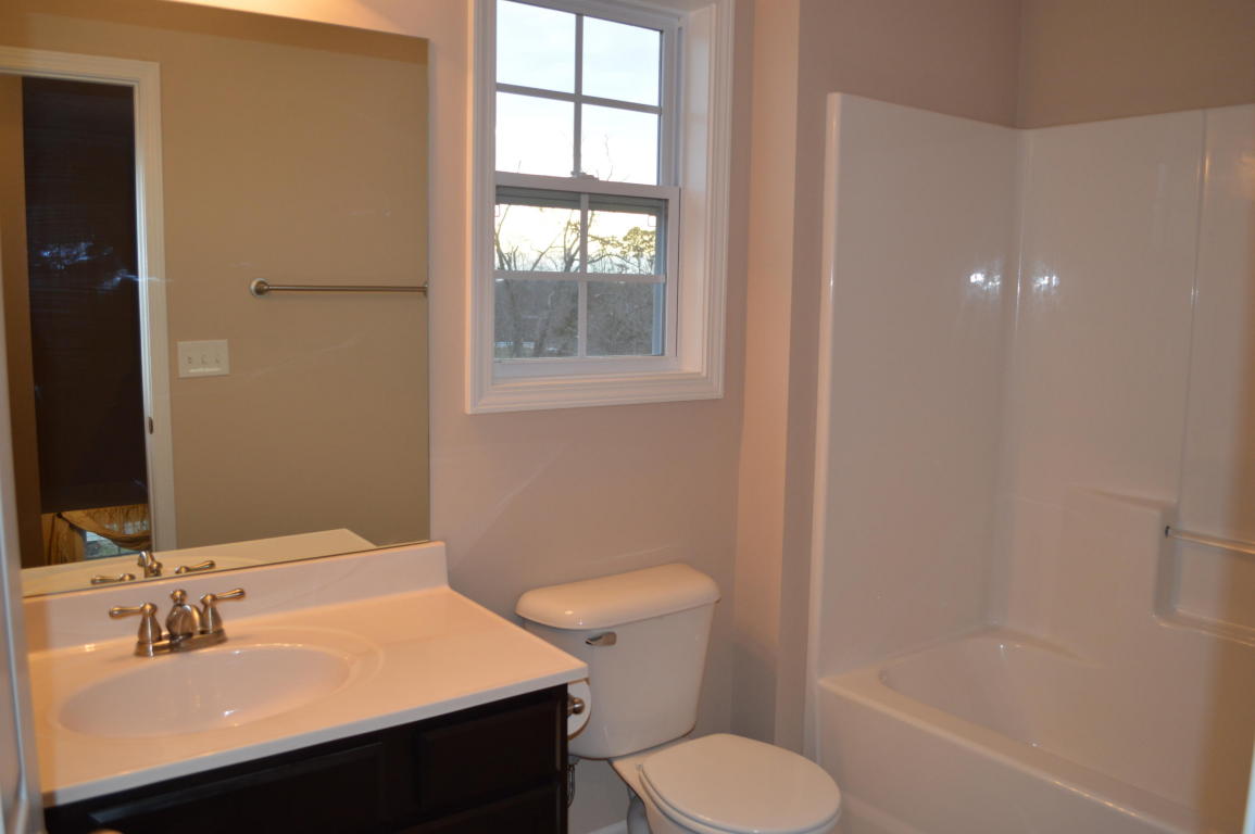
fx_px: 940
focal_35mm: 27
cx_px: 628
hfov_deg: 67.4
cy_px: 417
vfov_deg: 47.9
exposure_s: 1/60
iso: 400
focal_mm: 18
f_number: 4
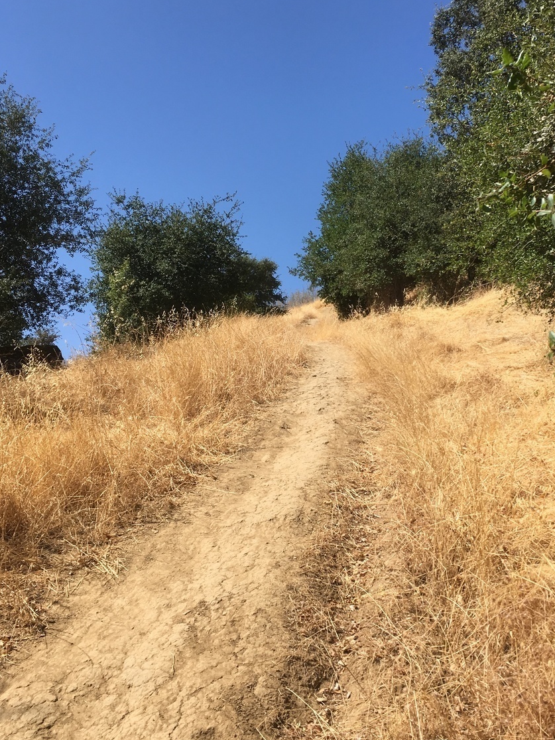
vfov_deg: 47.8
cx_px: 362
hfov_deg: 36.5
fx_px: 833
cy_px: 339
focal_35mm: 39
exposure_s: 1/1570
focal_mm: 4.15
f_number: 2.2
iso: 25
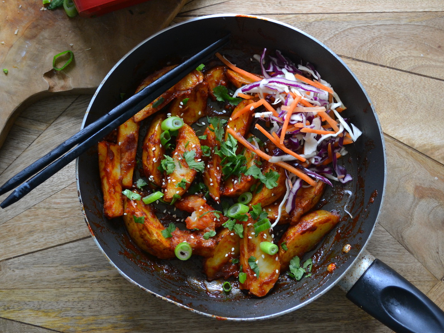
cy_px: 167
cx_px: 229
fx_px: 795
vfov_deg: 23.7
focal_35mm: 62
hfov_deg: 31.2
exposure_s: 1/60
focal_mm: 38
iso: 1000
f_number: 5
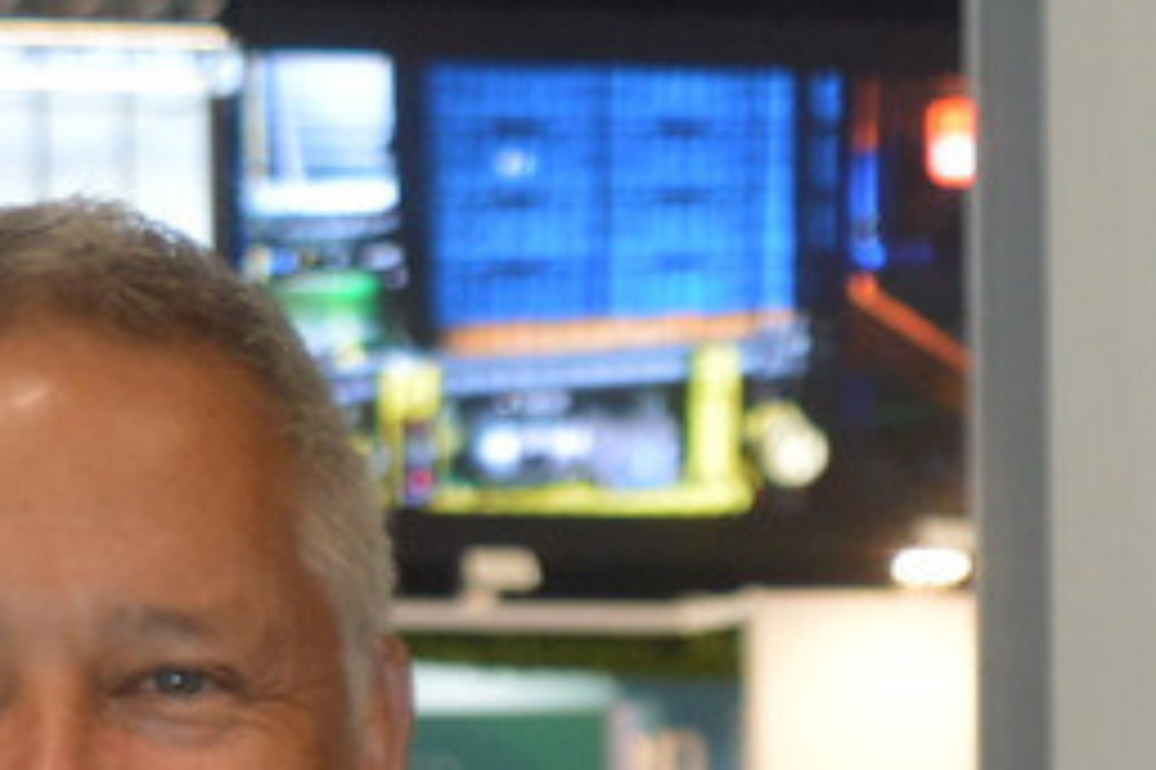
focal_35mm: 224
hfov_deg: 9.0
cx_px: 1682
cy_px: 1331
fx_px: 7188
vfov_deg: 6.0
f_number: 4.5
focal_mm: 30
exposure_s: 1/60
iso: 450
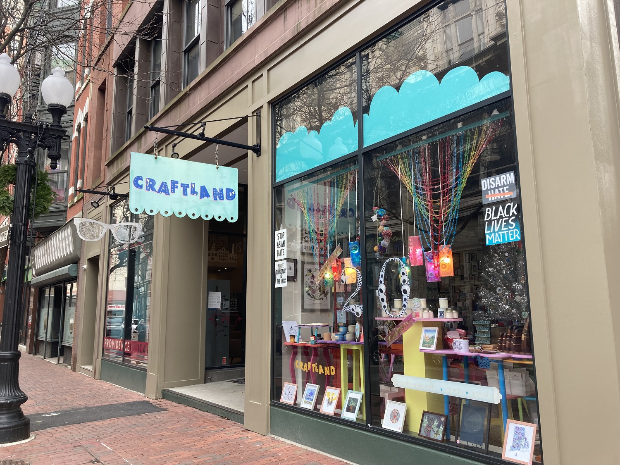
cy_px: 232
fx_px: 502
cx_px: 310
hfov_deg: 63.4
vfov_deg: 49.7
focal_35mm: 28
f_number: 1.8
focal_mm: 3.99
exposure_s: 1/121
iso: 25
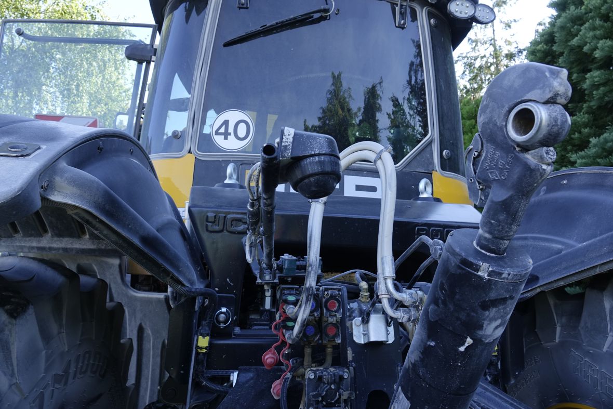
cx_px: 306
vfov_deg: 53.1
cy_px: 204
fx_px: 409
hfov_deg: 73.7
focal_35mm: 24
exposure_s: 1/80
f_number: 4
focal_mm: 8.8
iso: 100
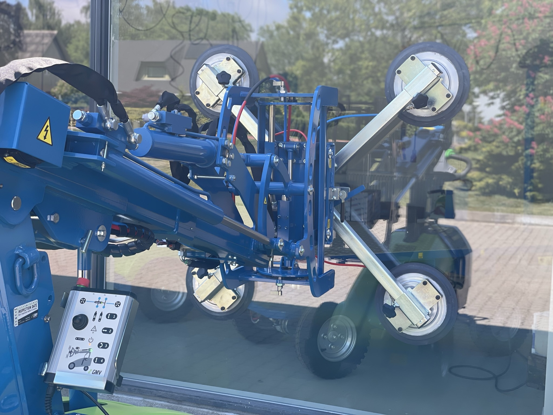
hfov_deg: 36.8
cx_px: 276
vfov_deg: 28.0
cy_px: 208
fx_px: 831
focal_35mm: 52
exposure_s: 1/250
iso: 32
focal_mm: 6
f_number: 2
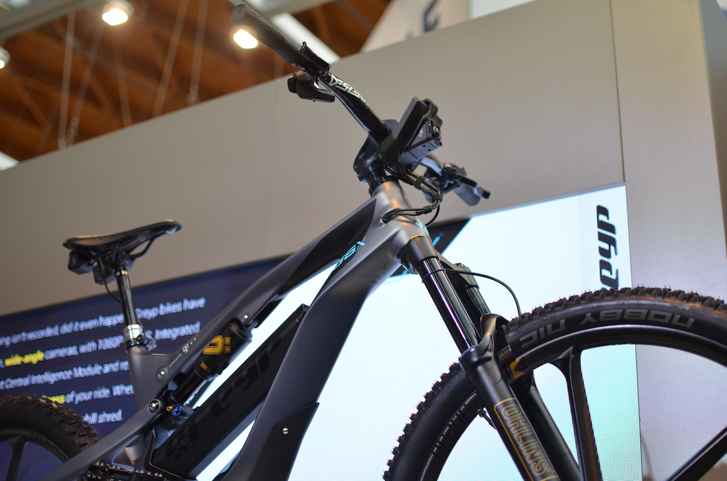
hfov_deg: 37.9
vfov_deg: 25.6
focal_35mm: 52
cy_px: 240
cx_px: 364
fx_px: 1058
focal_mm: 35
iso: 320
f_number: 1.8
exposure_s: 1/500
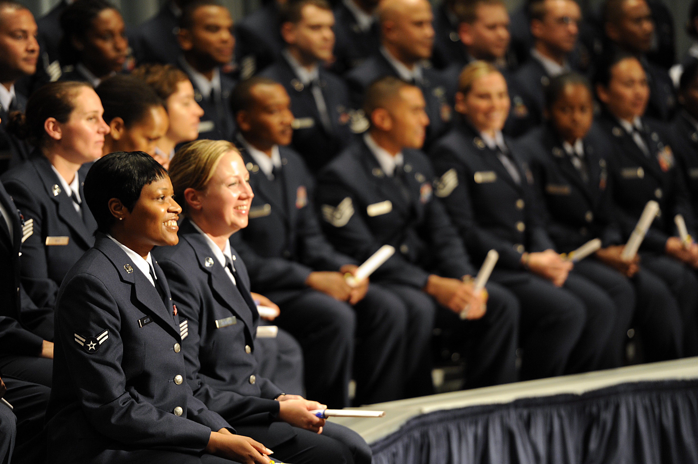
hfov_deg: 10.3
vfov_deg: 6.9
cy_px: 232
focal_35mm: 200
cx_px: 349
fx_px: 3875
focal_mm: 200
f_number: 2.8
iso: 1600
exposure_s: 1/20
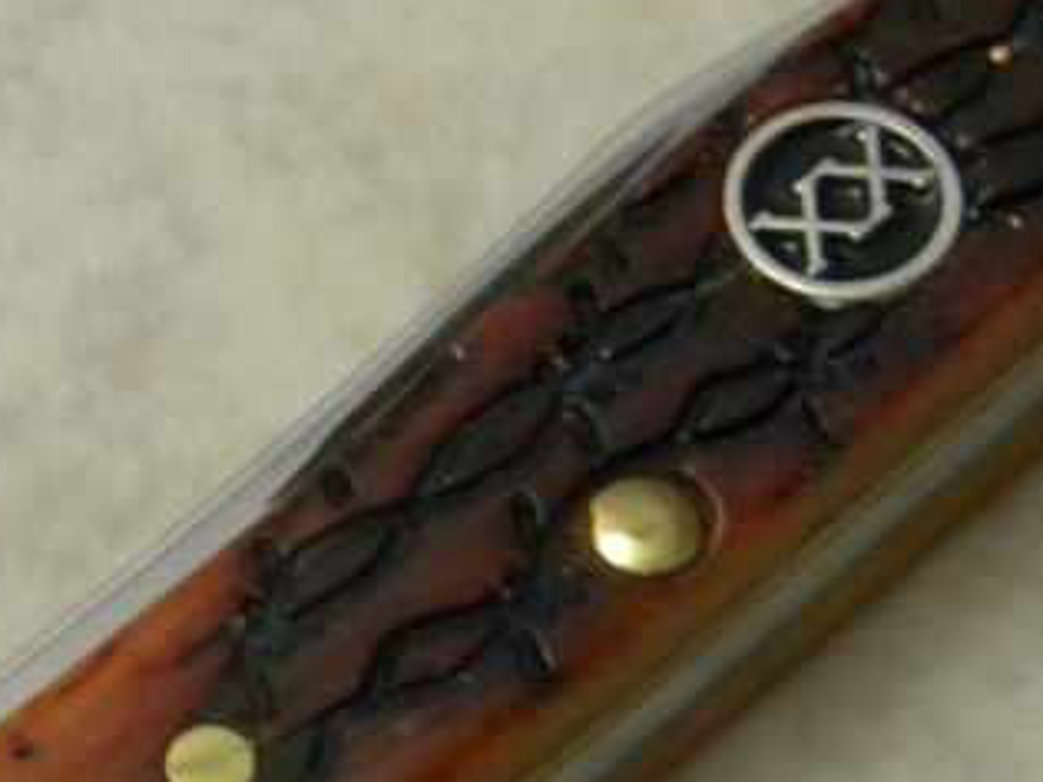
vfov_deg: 4.5
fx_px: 10030
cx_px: 391
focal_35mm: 333
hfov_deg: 6.0
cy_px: 520
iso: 400
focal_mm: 19
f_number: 4.7
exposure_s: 1/26.5
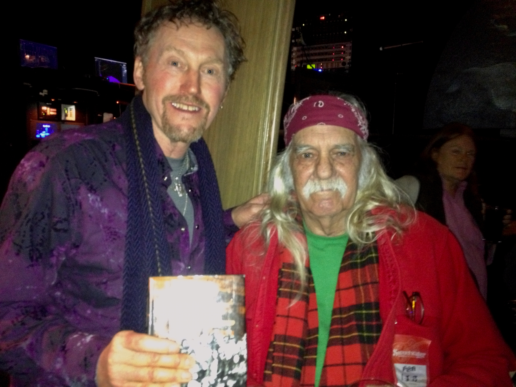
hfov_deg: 52.6
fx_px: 522
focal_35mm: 35
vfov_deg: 40.7
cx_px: 258
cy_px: 194
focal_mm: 4.28
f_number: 2.4
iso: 640
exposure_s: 1/16
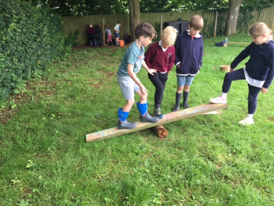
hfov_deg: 61.7
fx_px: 230
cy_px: 103
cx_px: 137
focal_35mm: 29
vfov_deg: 48.2
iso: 32
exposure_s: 1/100
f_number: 2.2
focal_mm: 4.15
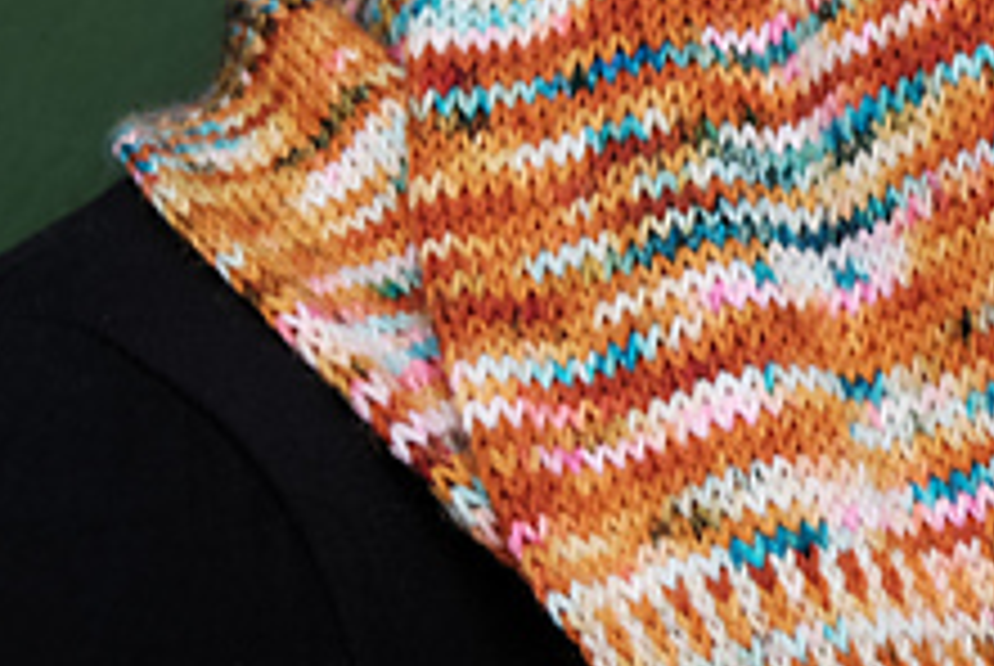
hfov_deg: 9.3
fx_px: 5999
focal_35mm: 217
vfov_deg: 6.3
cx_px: 1336
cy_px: 268
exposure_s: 1/120
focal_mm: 50
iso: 200
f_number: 5.6
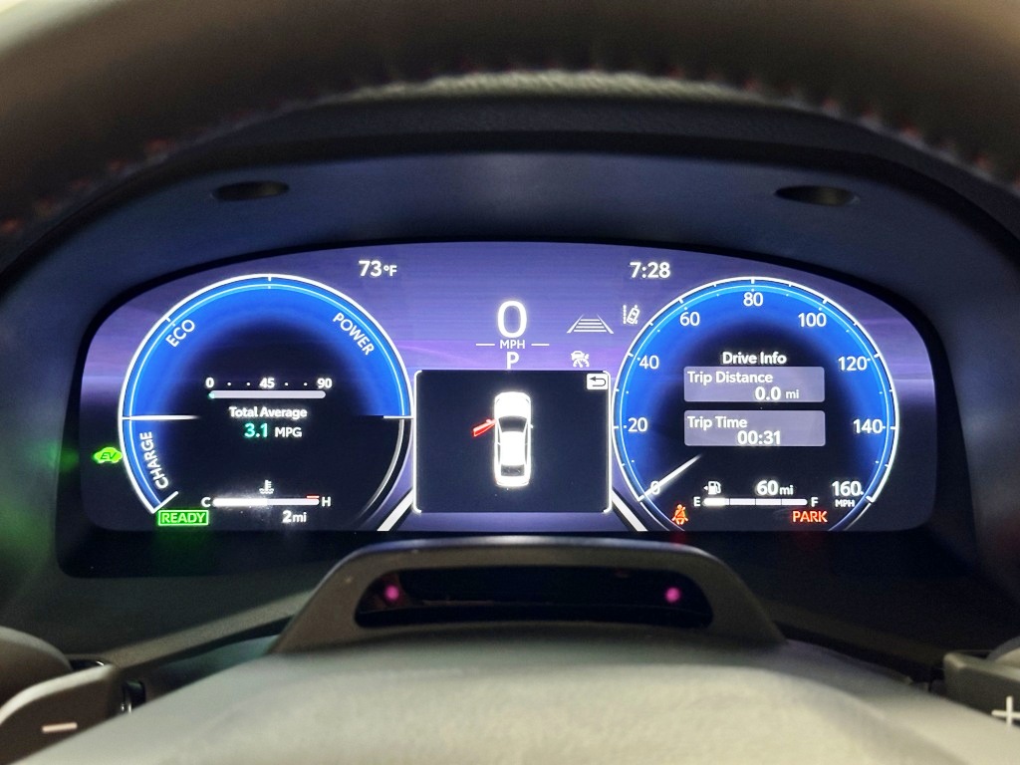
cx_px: 510
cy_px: 382
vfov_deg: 30.3
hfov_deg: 39.7
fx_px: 1414
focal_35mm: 48
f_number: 1.78
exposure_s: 1/30
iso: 500
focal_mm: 6.86
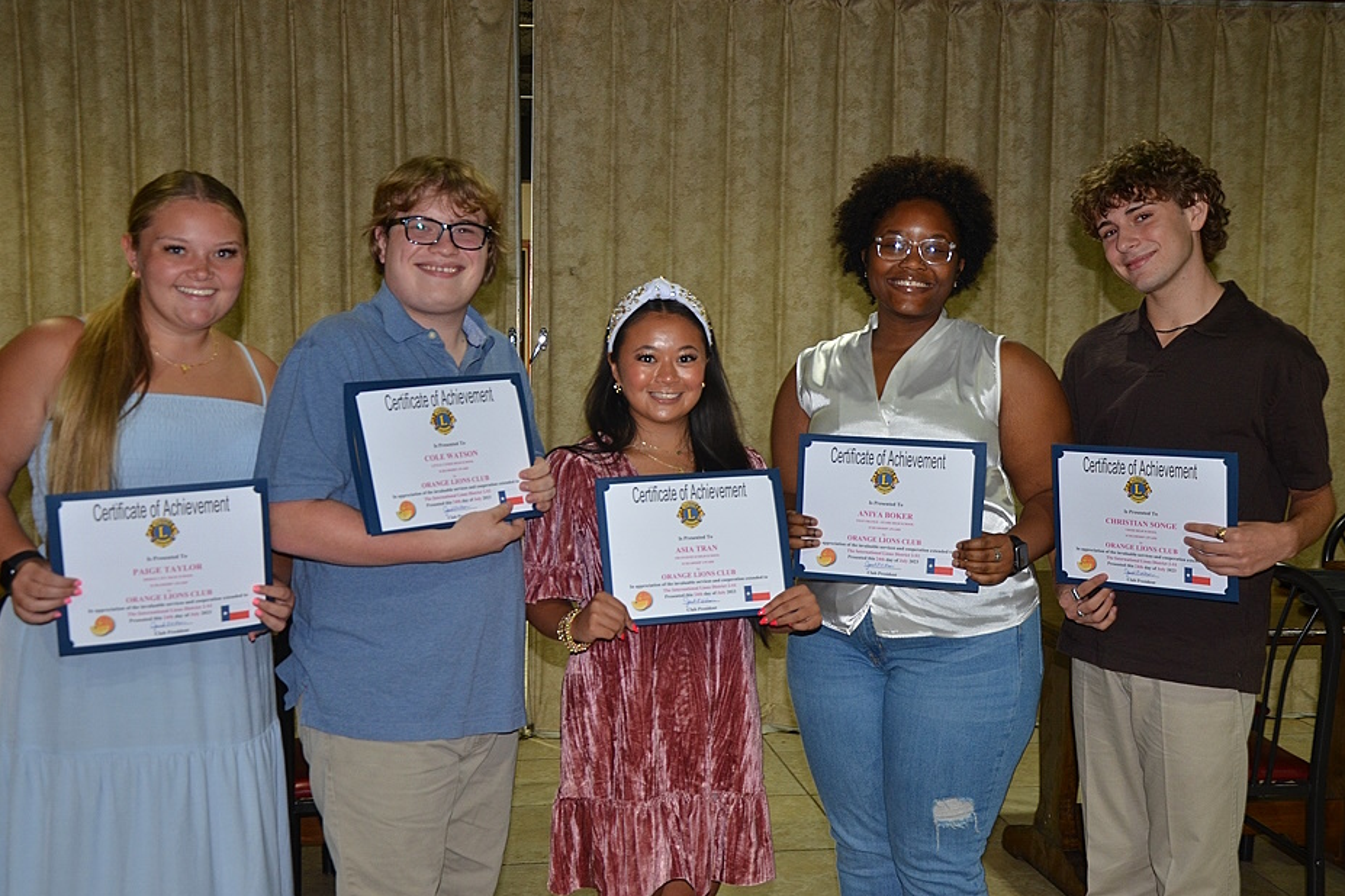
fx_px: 1569
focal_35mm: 42
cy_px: 455
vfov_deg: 31.9
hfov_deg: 46.4
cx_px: 679
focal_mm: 26
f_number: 4.5
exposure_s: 1/60
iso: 500
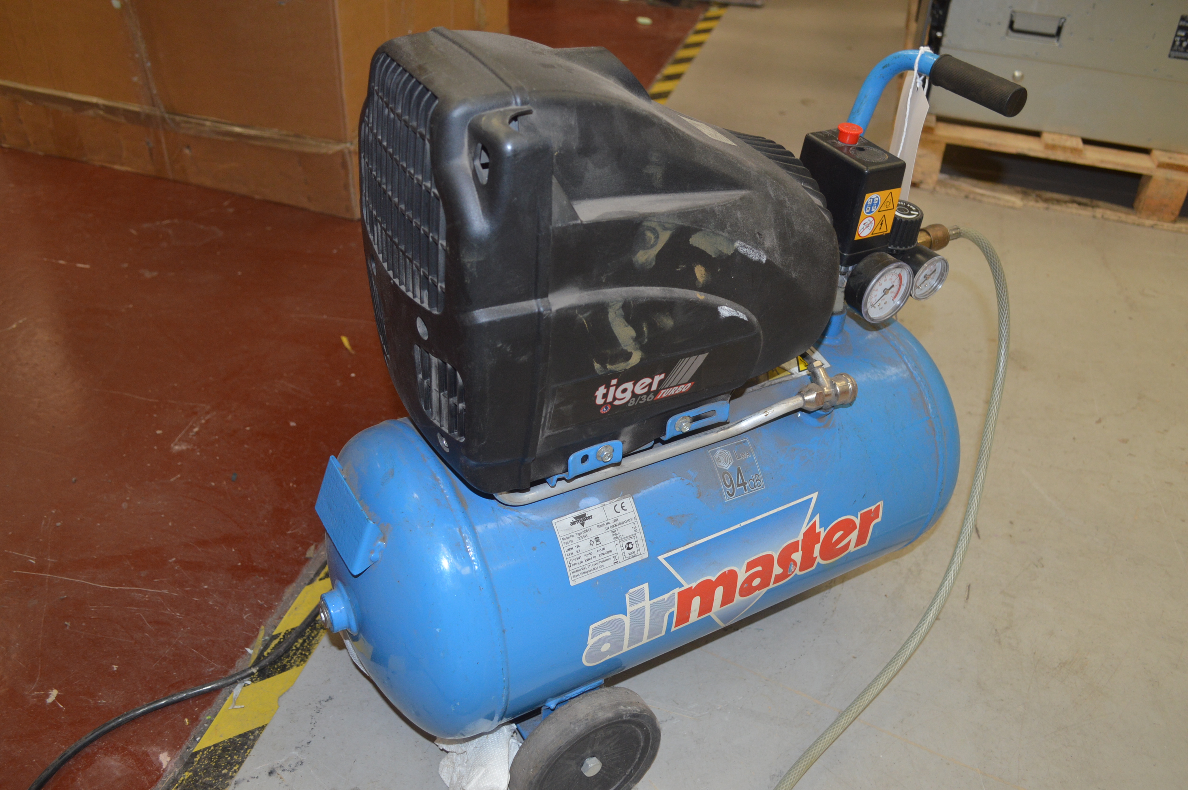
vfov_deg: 43.5
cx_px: 594
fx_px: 989
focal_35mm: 30
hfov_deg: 62.0
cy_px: 395
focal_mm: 20
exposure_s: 1/80
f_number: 4
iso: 400
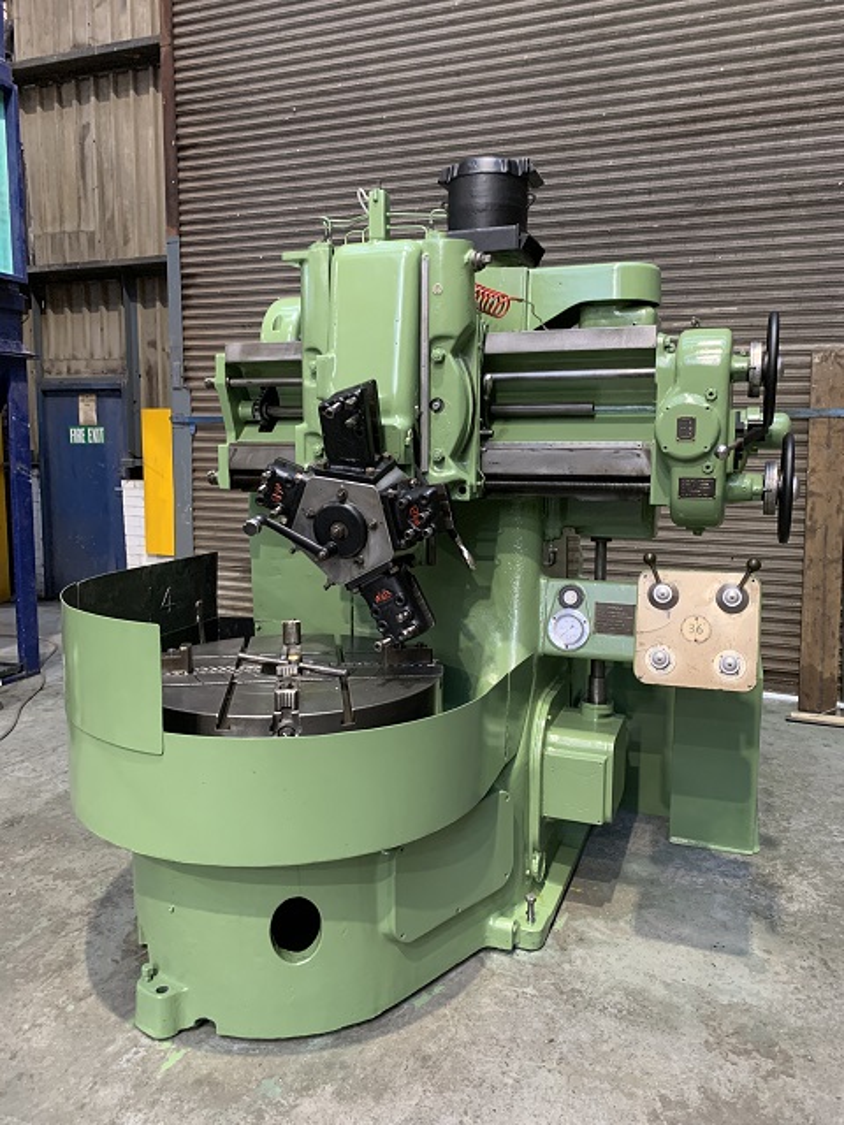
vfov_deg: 67.3
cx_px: 422
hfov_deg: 53.1
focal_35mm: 26
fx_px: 845
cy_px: 562
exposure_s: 1/33
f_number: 1.8
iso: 320
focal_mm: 4.25
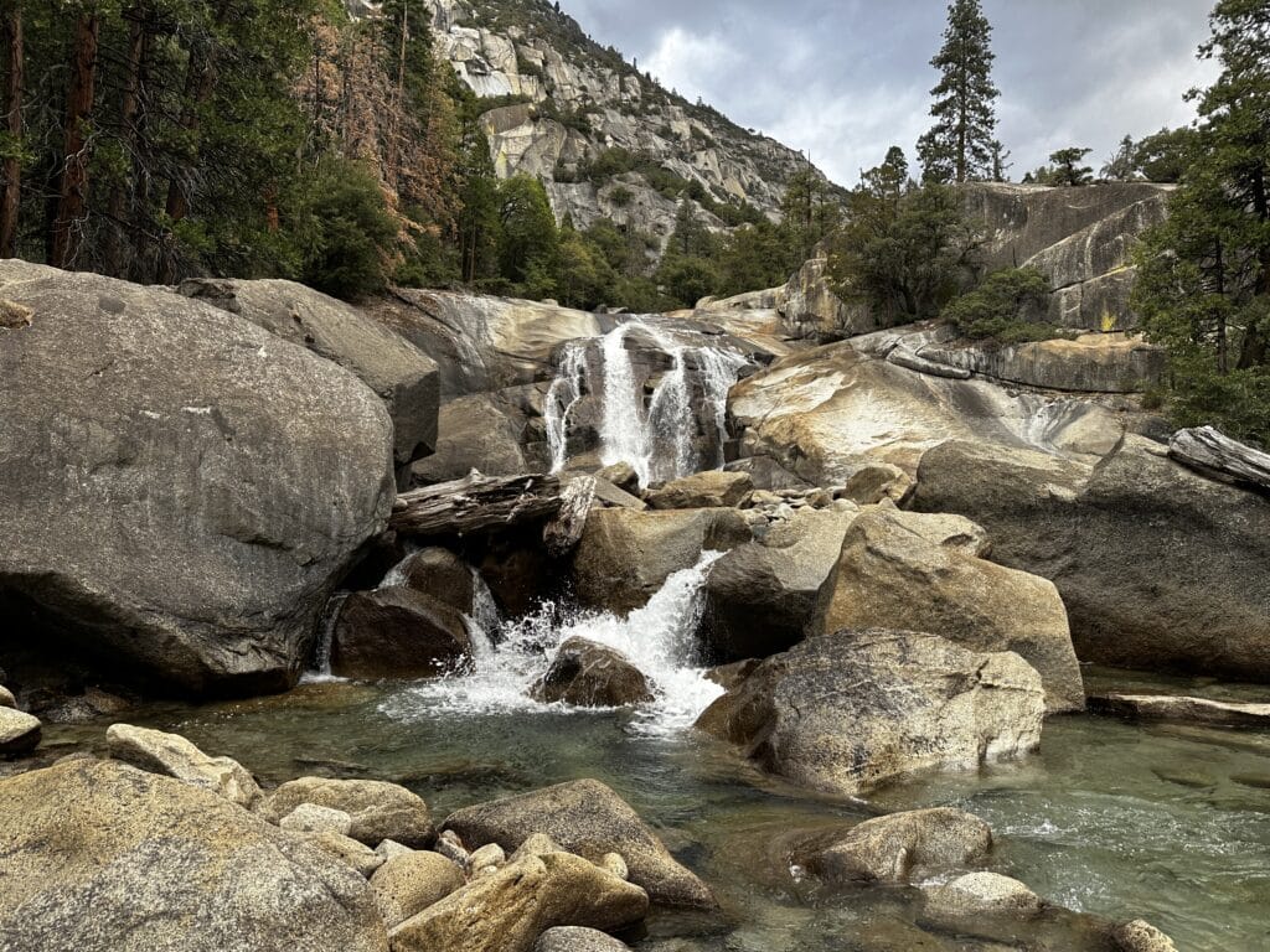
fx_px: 881
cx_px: 635
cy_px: 476
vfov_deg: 56.8
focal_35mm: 24
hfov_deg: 71.6
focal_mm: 6.86
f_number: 1.78
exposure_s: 1/276
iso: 80
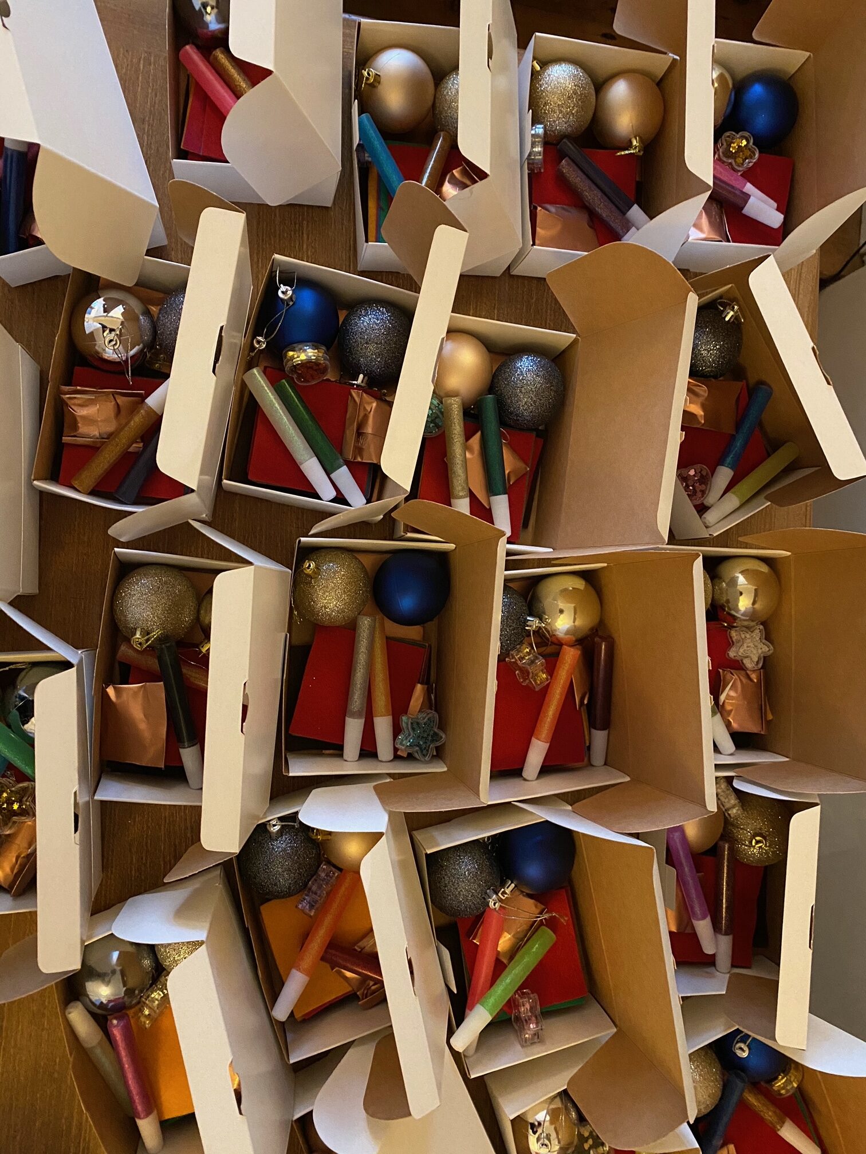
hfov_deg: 53.1
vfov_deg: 67.3
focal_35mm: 26
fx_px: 867
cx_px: 433
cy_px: 577
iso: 640
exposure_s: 1/25
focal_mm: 4.25
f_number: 1.8
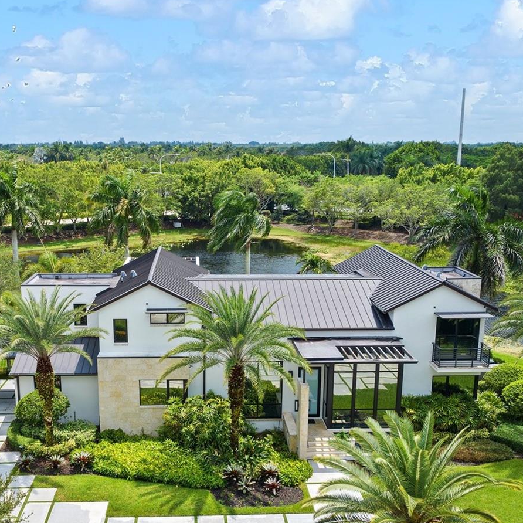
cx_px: 199
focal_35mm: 38
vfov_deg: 43.5
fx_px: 650
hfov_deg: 43.5
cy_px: 326
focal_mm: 12.29
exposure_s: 1/1250
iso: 100
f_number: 2.8
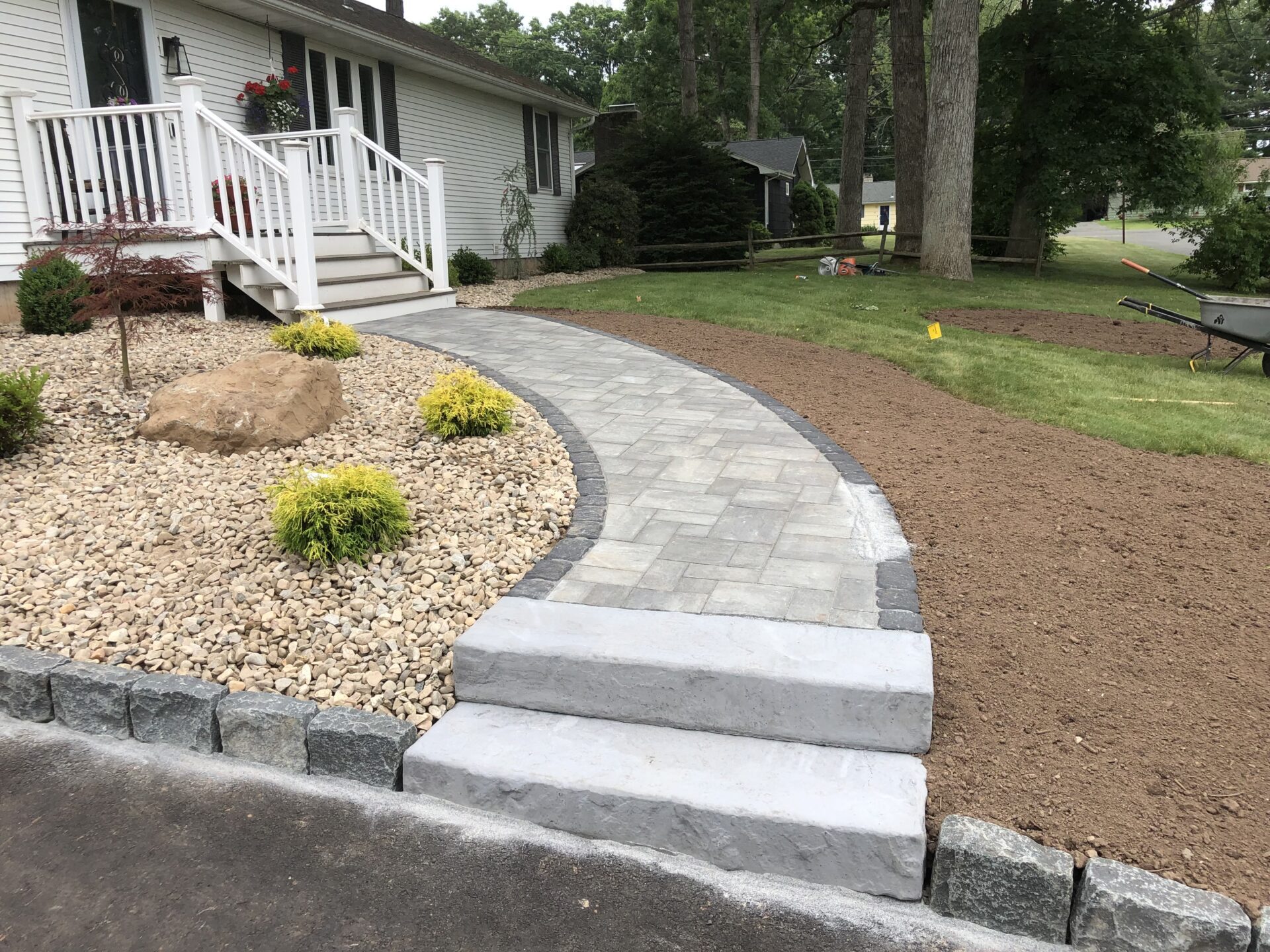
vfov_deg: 49.7
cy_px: 476
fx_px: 1027
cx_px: 635
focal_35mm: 28
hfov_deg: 63.4
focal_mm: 3.99
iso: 20
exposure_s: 1/665
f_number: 1.8
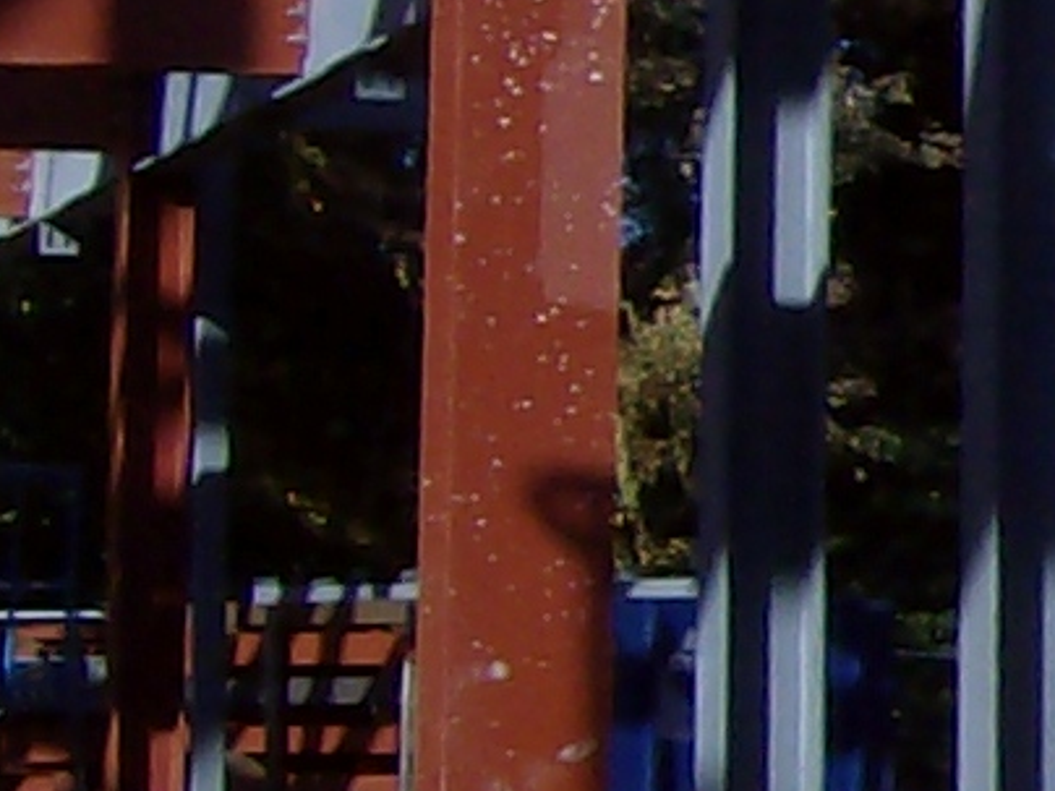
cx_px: 2624
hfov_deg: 7.9
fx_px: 6979
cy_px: -94
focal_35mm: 229
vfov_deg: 6.5
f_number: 4.7
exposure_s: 1/1080
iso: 100
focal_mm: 6
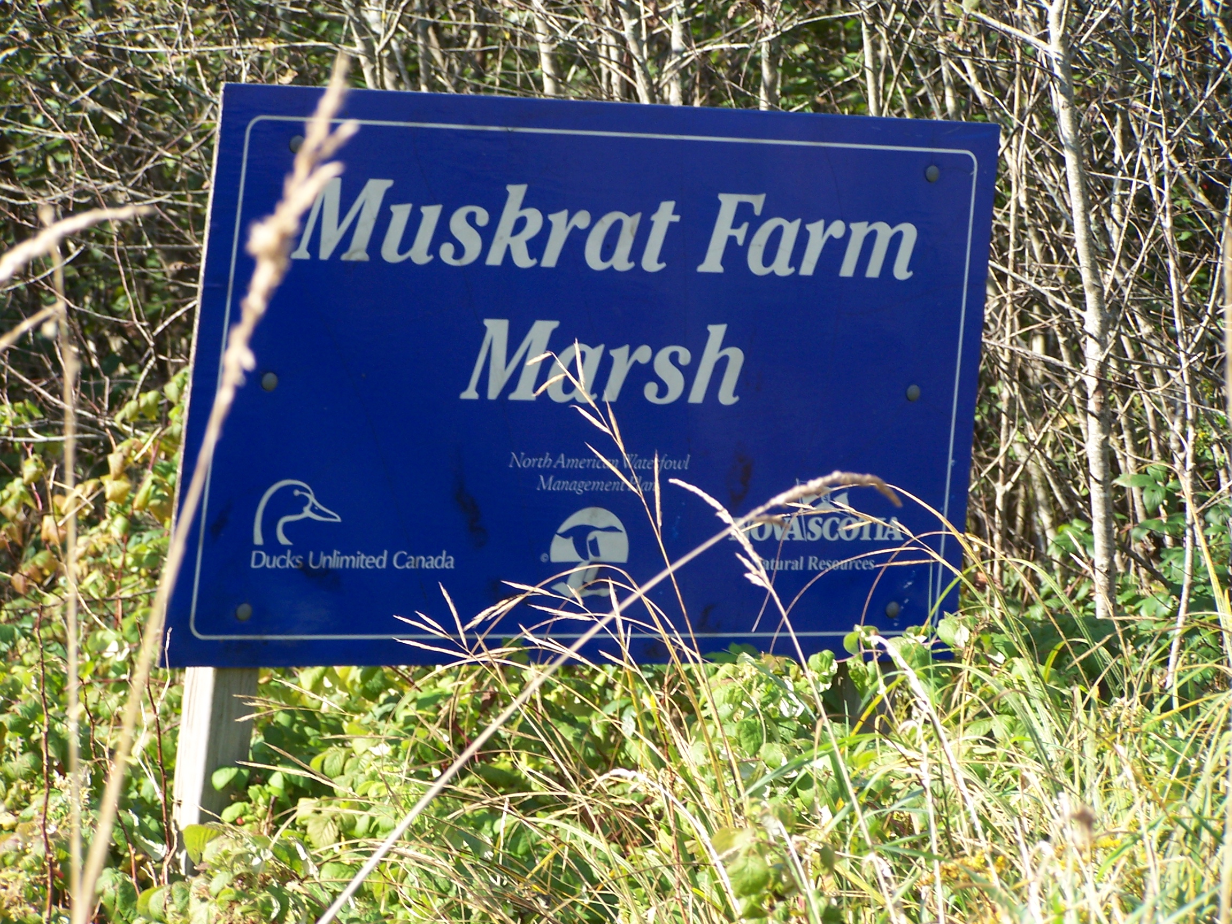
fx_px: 4947
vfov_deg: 10.7
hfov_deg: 14.2
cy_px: 462
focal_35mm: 139
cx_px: 616
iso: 80
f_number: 3.2
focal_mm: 23.1
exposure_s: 1/320
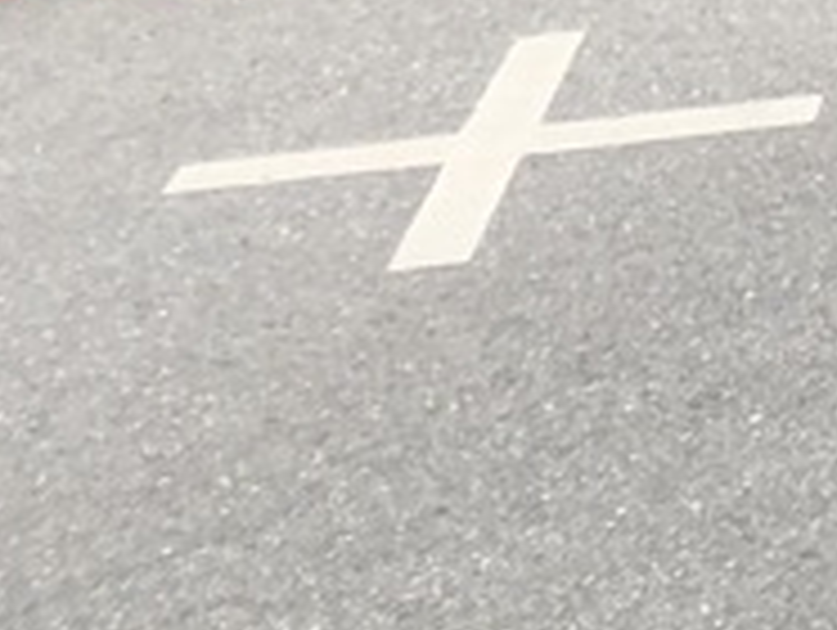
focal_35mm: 154
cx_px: 1390
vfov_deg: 9.1
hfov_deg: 12.0
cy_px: -639
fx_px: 3728
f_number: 1.8
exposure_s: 1/1656
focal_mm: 4
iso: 20
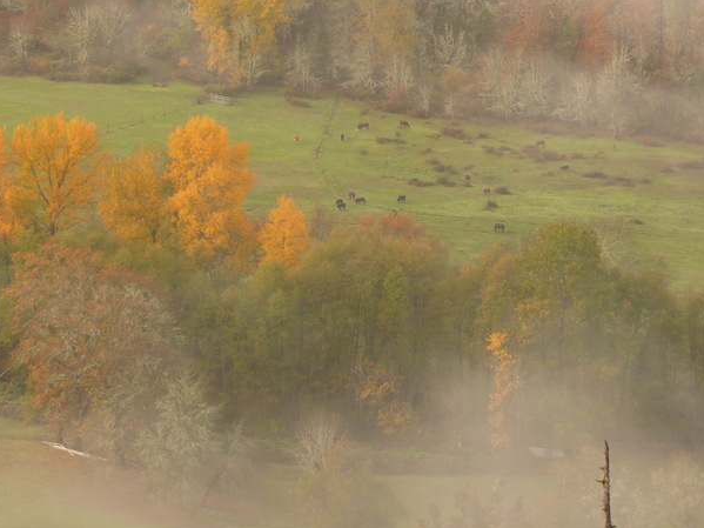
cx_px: 350
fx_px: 4616
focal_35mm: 227
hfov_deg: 8.7
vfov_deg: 6.5
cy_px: 181
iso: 100
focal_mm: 27.9
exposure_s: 1/50
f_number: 4.8
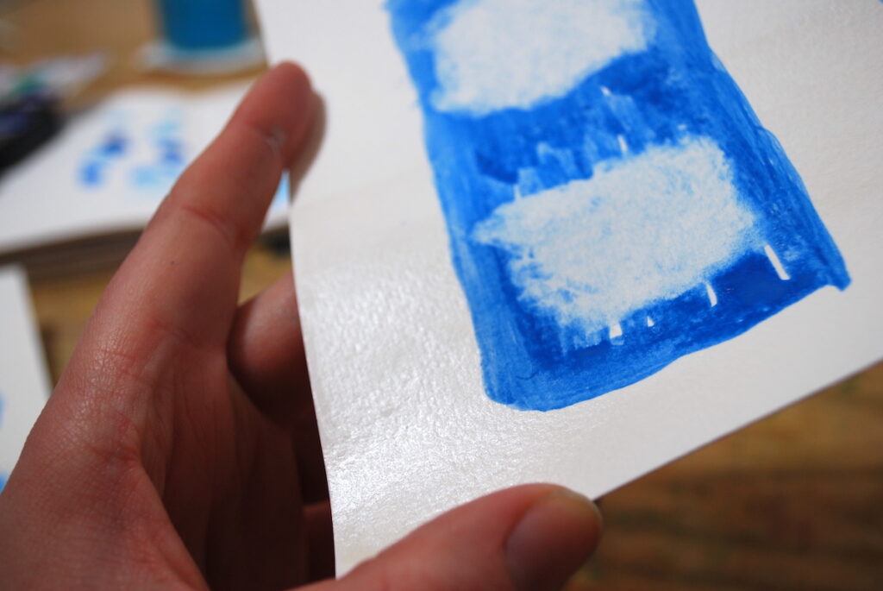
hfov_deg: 46.4
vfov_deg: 32.0
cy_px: 296
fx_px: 1031
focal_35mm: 42
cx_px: 442
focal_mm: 28
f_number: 4.5
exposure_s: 1/40
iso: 200
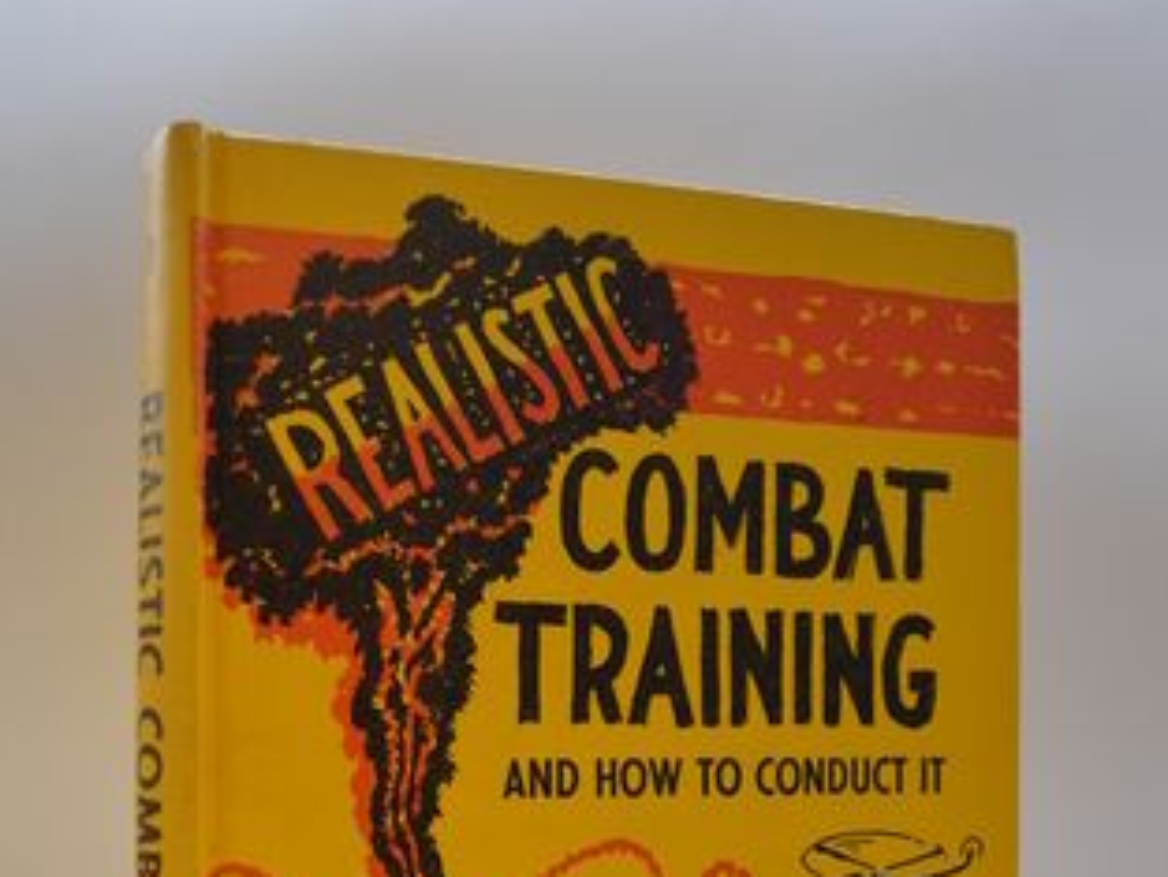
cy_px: 814
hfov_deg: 36.2
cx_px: 580
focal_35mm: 53
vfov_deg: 26.5
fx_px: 1789
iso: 400
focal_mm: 24
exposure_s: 1/100
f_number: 5
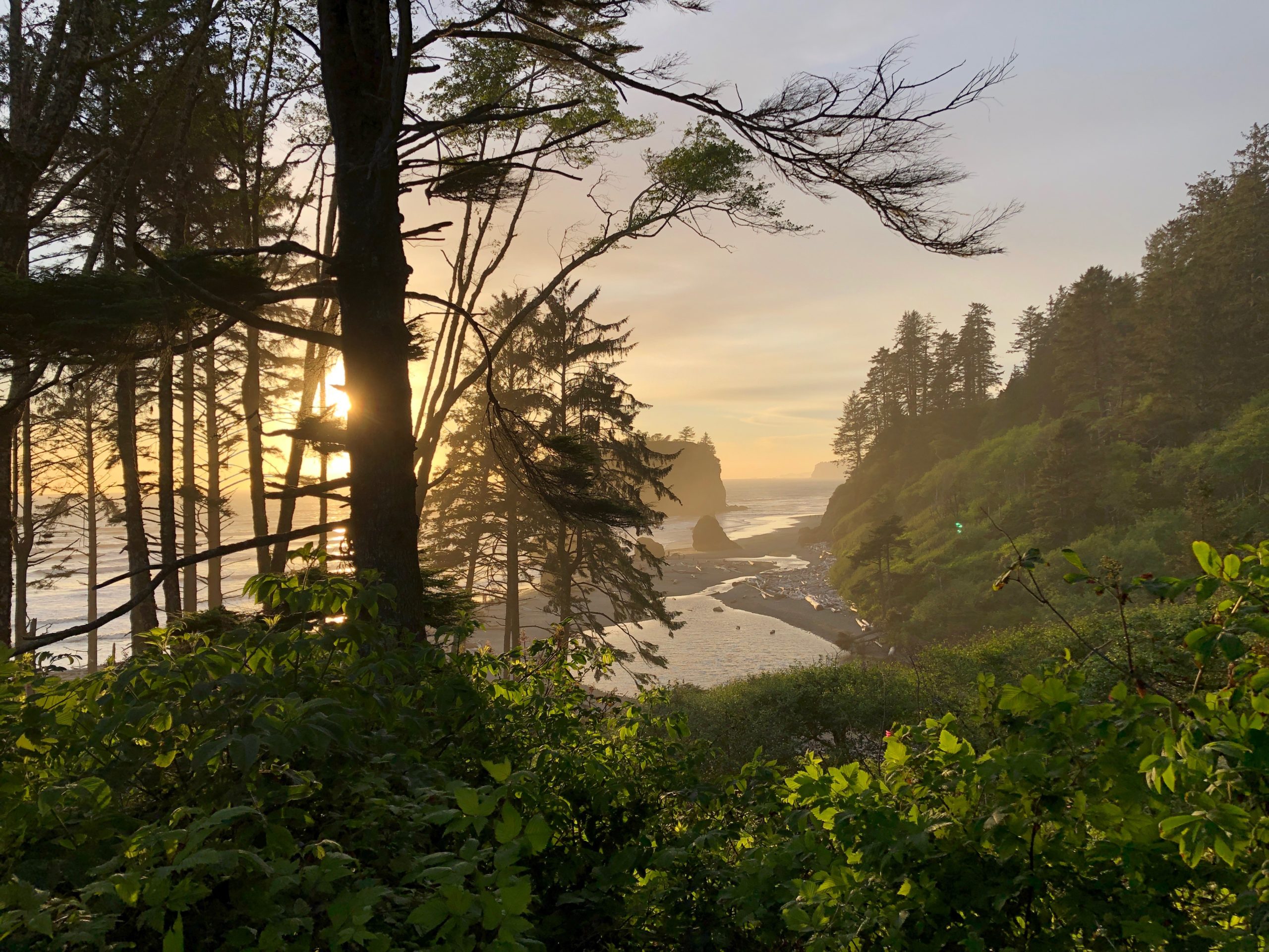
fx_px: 1026
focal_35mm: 28
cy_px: 476
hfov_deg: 63.4
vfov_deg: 49.7
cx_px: 634
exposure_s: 1/1230
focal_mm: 4
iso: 20
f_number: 1.8
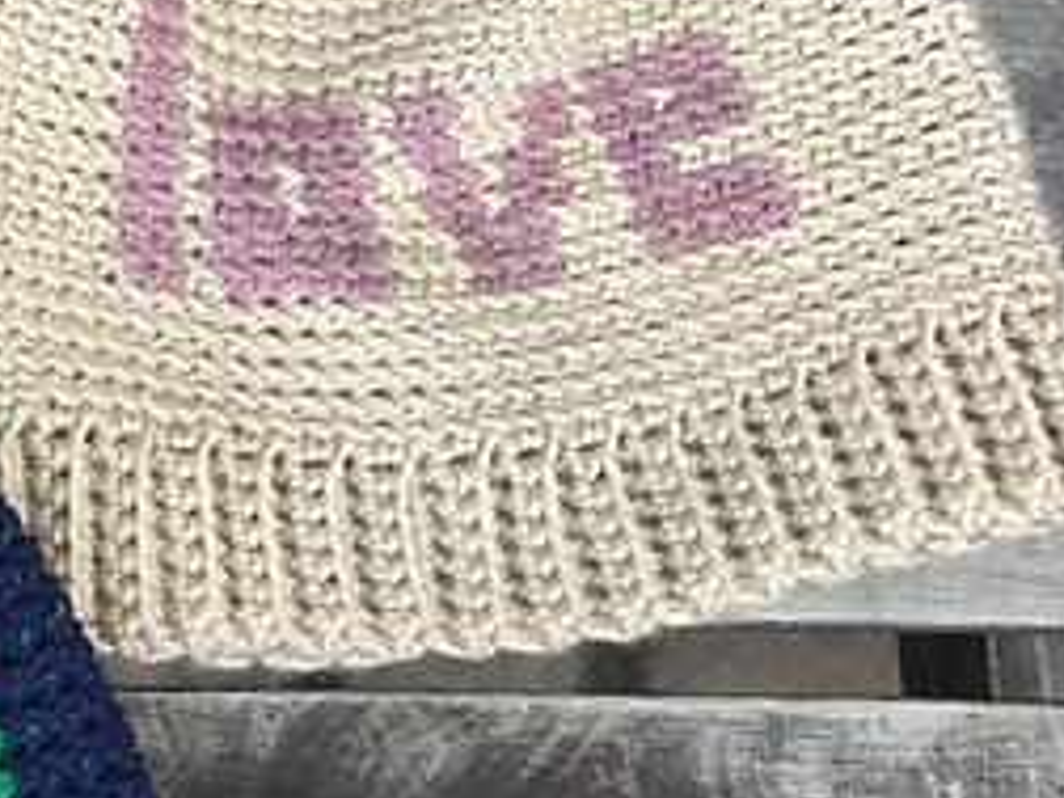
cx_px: -182
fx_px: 2182
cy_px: 274
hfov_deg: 25.0
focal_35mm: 71
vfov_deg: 20.7
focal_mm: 3.99
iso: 25
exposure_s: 1/60
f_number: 1.8
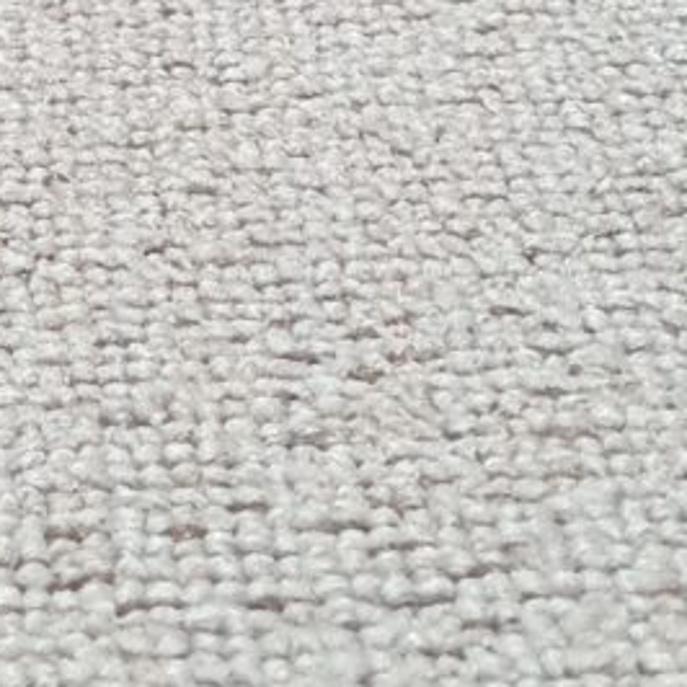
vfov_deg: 9.7
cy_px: -132
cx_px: -119
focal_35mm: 177
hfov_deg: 9.7
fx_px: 3974
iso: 500
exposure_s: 1/17
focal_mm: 6
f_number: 2.4
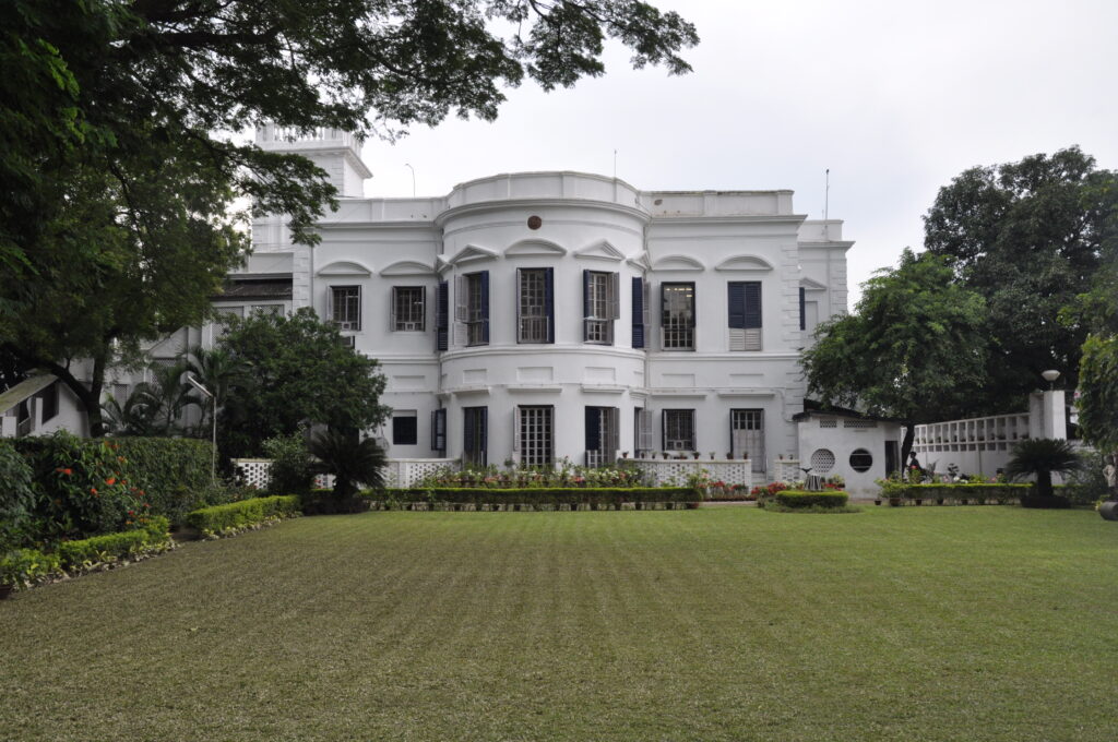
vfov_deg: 39.9
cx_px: 559
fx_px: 1024
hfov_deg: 57.3
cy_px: 371
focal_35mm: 33
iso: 640
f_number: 9
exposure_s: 1/320
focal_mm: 22
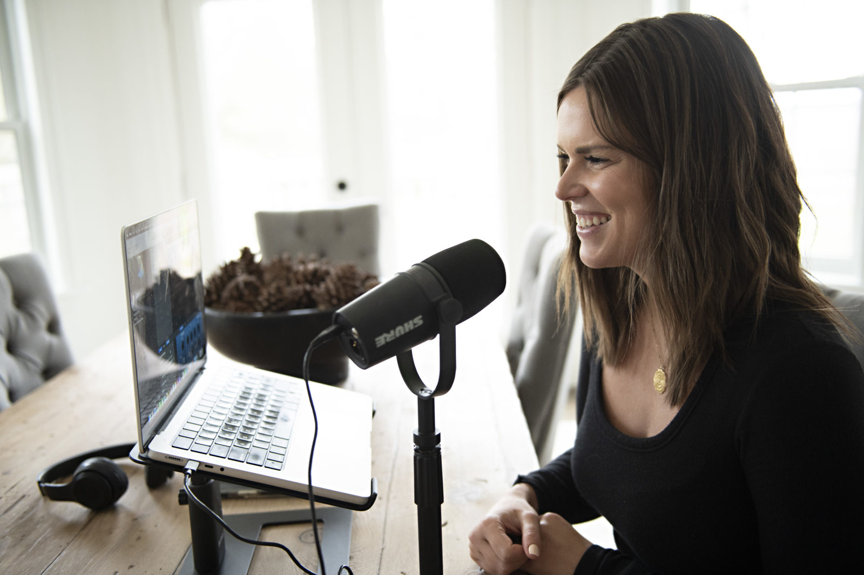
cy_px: 288
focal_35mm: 34
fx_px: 816
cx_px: 432
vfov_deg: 38.8
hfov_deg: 55.8
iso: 1600
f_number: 2.8
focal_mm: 34
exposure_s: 1/80
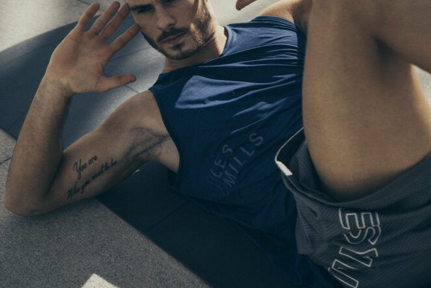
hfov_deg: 36.8
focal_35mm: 54
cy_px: 90
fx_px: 647
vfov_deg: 24.9
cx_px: 250
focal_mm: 35
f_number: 2.8
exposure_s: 1/8000
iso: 250
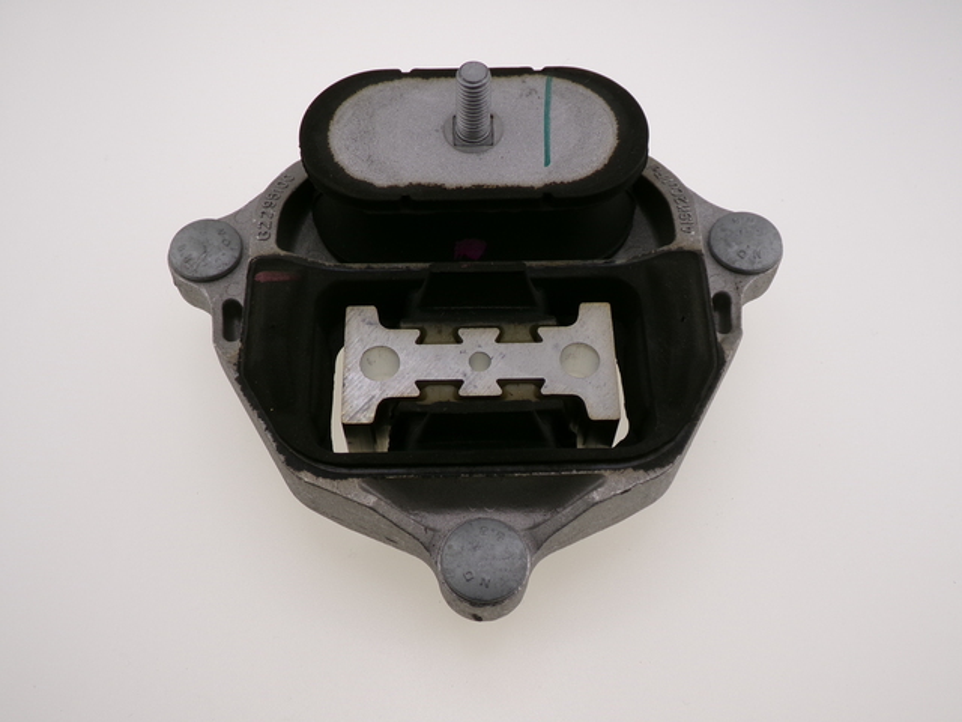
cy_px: 361
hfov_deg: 50.1
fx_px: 1028
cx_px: 481
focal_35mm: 37
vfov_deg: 38.7
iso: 100
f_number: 4
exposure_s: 1/210
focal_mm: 6.6
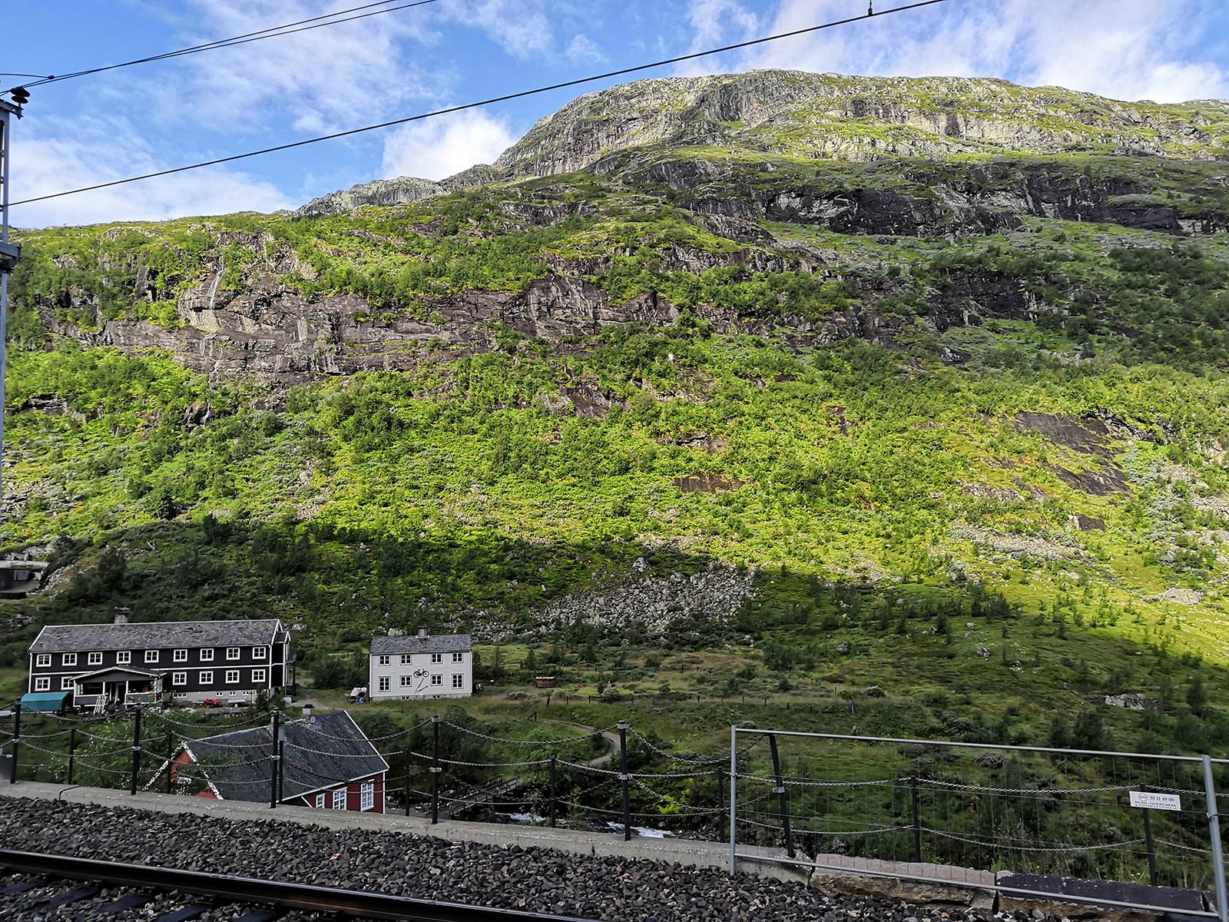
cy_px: 461
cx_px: 614
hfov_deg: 65.3
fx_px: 959
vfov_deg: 51.4
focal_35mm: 27
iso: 50
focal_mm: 3.95
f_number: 1.8
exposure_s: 1/705
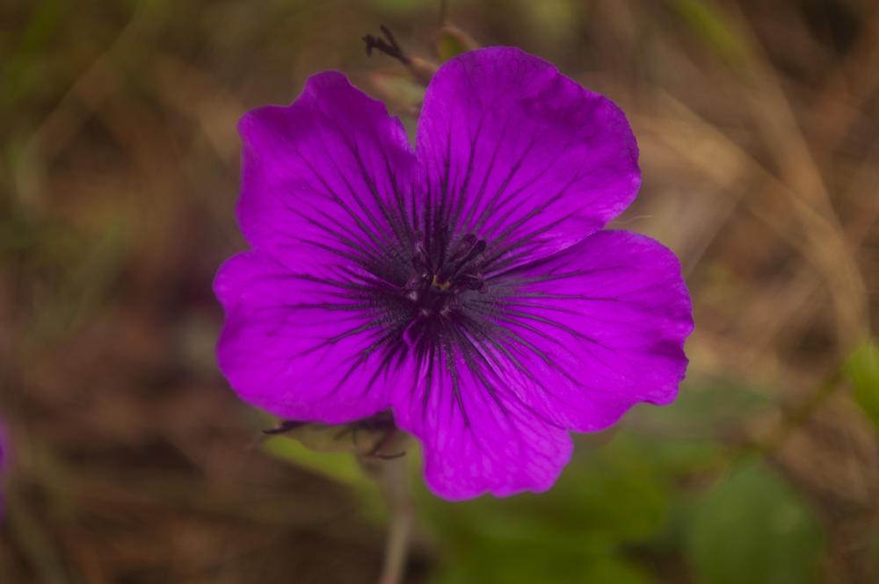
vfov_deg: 16.5
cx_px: 440
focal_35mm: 82
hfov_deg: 24.6
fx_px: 2013
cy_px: 292
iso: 200
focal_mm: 55
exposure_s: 1/125
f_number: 5.6
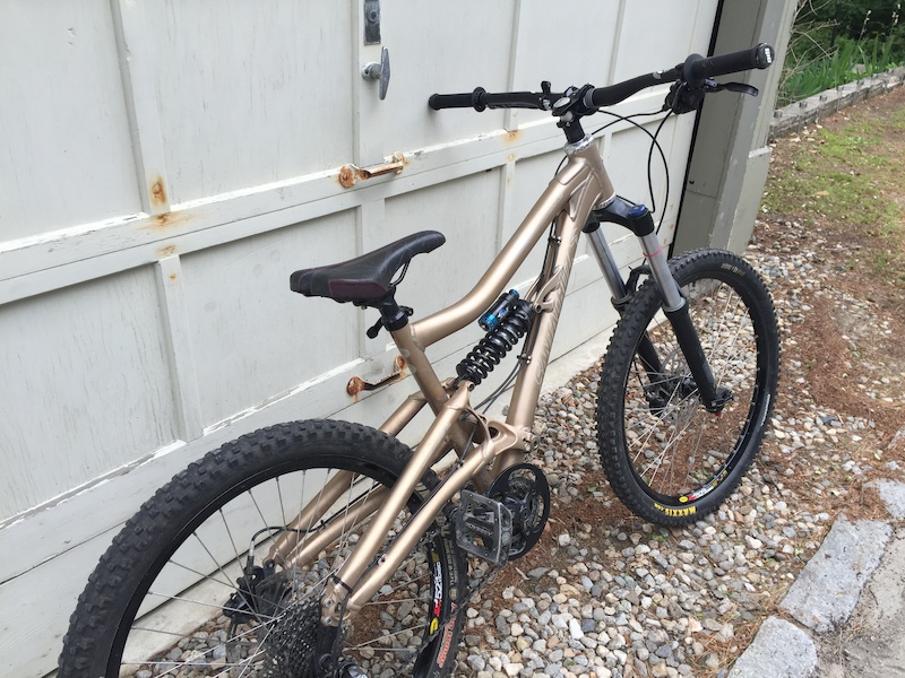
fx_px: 758
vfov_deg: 48.2
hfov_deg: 61.7
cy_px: 339
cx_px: 452
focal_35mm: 29
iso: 32
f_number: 2.2
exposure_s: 1/267
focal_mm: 4.15
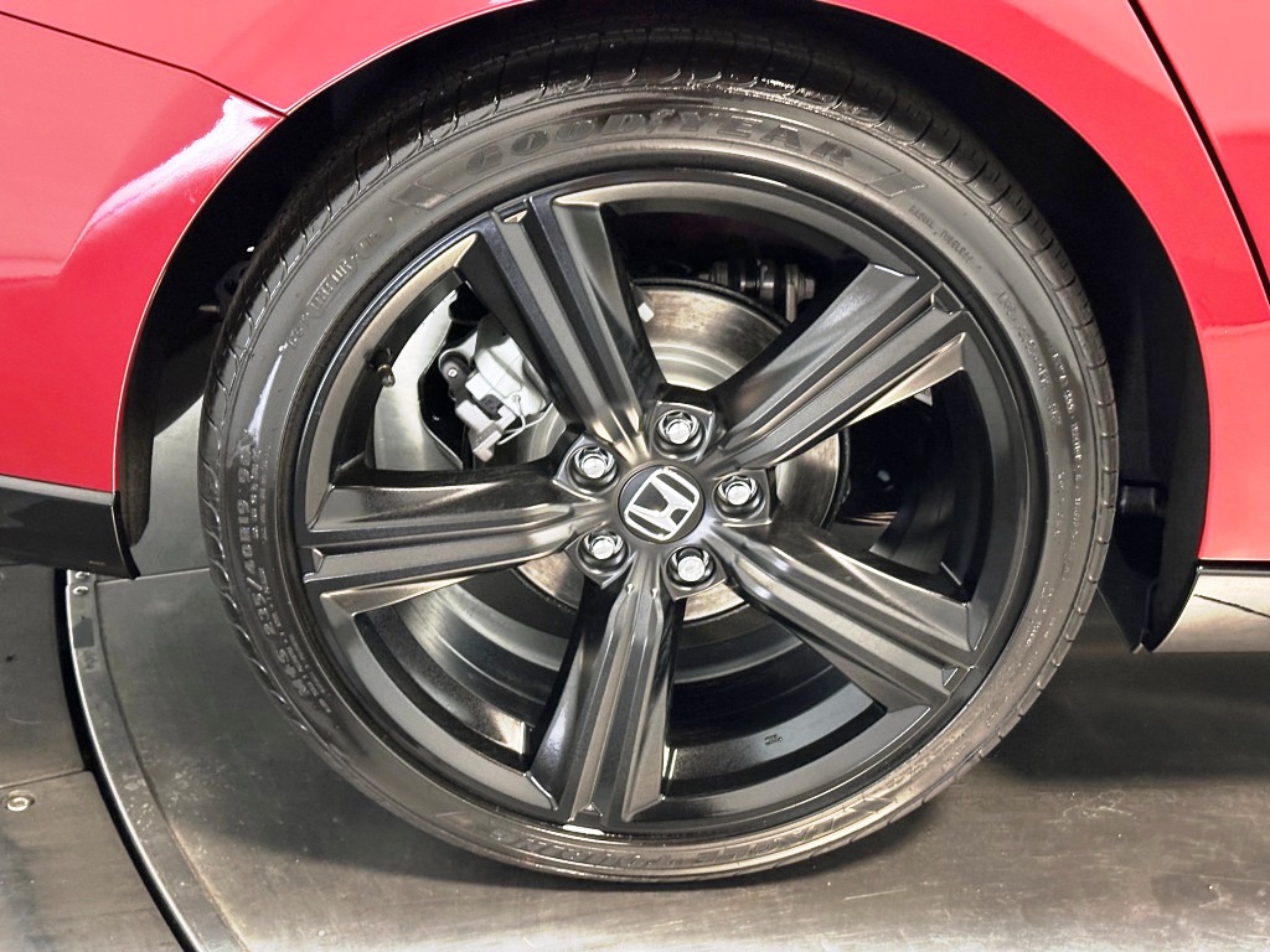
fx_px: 1761
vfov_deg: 30.3
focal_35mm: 48
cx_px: 635
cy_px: 476
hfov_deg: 39.7
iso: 640
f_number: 1.78
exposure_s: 1/20
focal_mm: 6.86
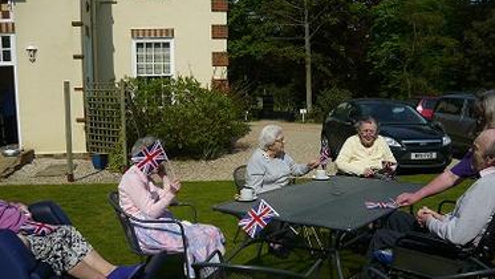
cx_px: 252
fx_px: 486
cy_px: 163
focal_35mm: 37
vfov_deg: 31.9
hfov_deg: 54.0
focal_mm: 5.5
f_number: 8
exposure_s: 1/400
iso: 100
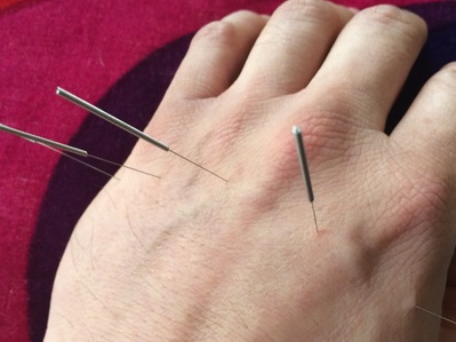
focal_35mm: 40
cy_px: 222
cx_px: 233
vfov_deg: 35.7
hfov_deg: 46.8
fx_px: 527
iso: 64
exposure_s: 1/30
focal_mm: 4.15
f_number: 2.2
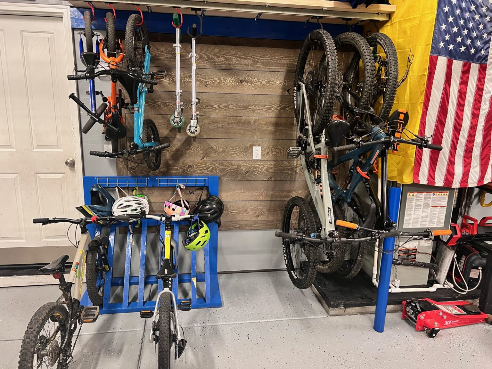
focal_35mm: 26
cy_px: 184
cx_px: 246
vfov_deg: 53.1
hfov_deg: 67.3
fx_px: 370
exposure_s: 1/60
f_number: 1.5
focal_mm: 5.7
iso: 320
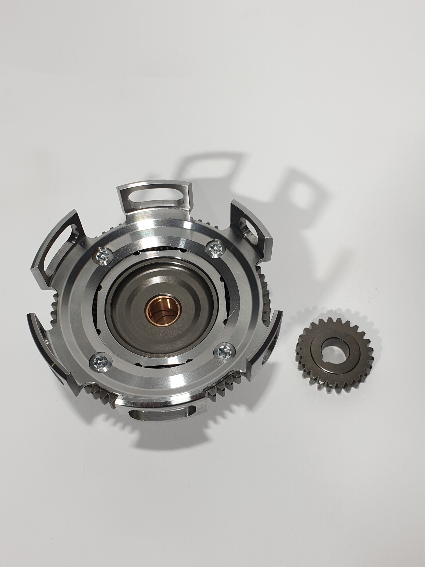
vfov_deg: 67.3
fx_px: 426
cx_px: 212
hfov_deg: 53.1
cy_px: 284
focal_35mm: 26
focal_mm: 4.3
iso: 50
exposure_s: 1/122
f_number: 2.4
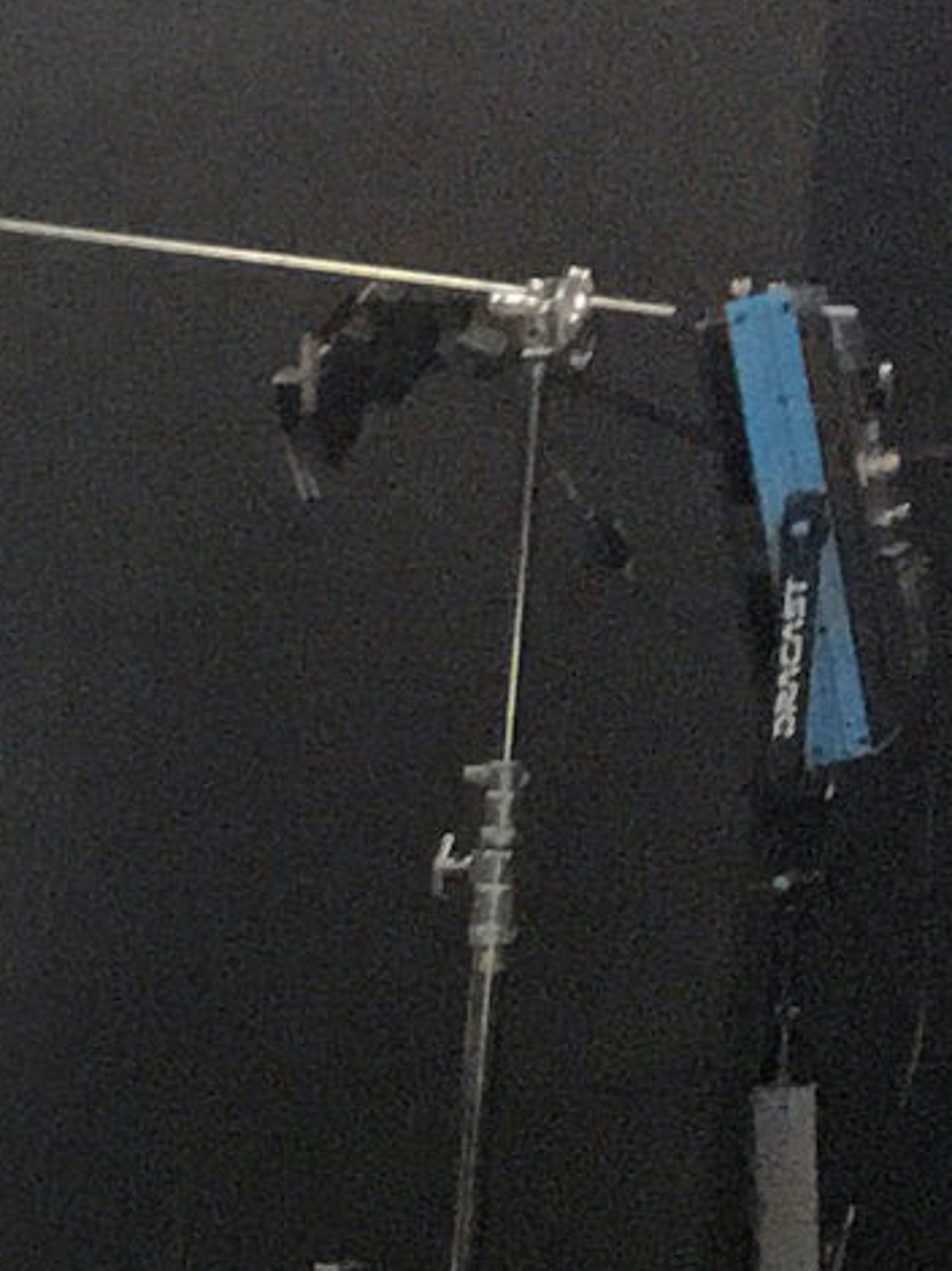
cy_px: 1974
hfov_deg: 8.4
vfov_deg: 11.9
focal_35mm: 158
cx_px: -1555
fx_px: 5799
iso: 250
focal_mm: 4.15
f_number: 2.2
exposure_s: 1/16
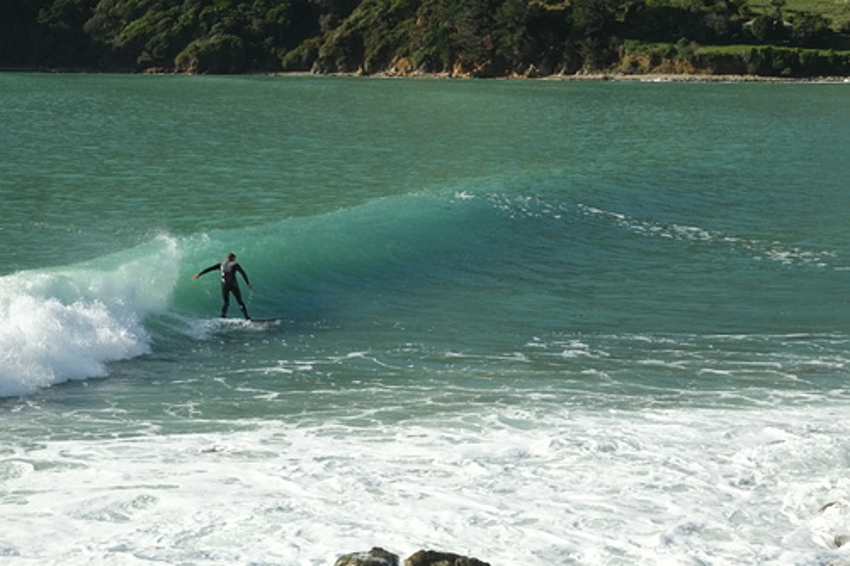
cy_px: 283
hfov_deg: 24.5
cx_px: 425
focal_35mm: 83
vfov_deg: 16.4
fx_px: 1959
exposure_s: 1/350
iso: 3200
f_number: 18
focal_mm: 55
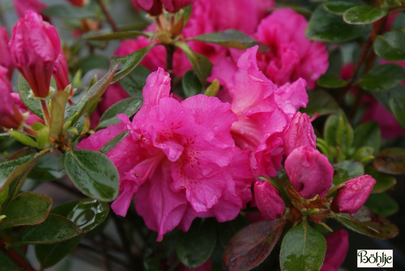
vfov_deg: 18.2
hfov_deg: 27.0
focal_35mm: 75
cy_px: 136
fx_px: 845
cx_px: 202
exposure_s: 1/160
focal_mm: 50
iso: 100
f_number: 5.6
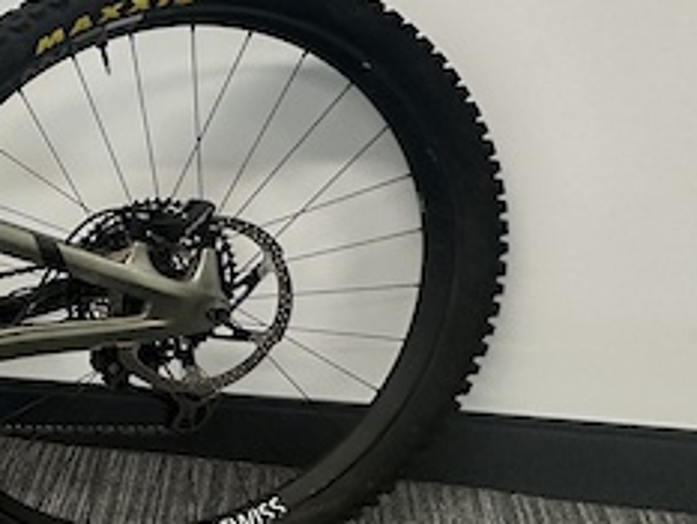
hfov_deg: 25.7
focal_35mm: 48
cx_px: -416
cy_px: 240
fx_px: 967
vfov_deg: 30.3
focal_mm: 2.22
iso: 200
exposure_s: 1/99
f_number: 2.2
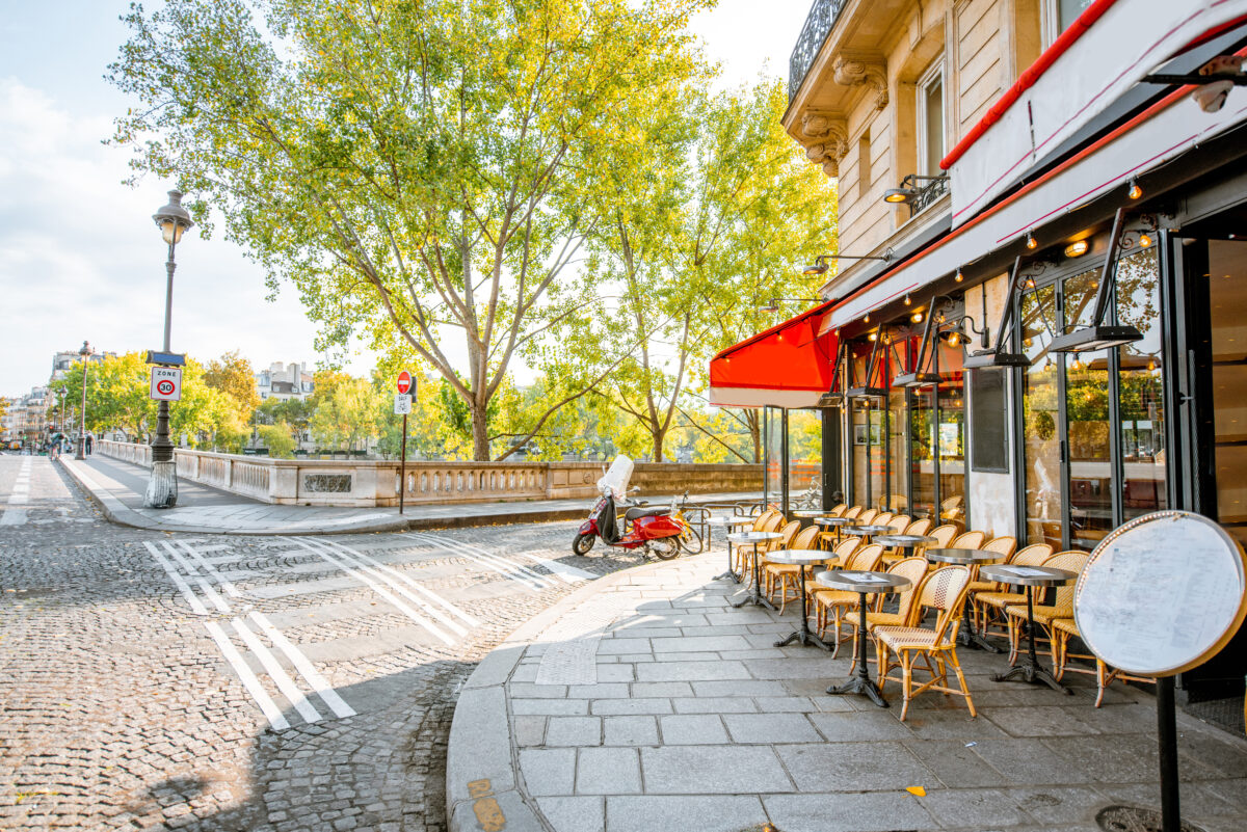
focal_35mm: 19
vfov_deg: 64.6
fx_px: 658
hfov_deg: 86.9
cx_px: 624
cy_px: 416
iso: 200
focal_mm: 19
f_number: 3.5
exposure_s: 1/1000
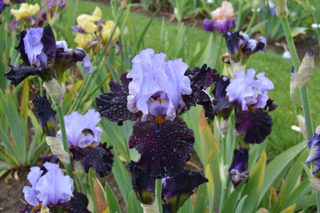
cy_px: 106
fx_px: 466
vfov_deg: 25.7
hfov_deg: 37.9
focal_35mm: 52
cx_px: 160
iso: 220
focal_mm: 35
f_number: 8
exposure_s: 1/125
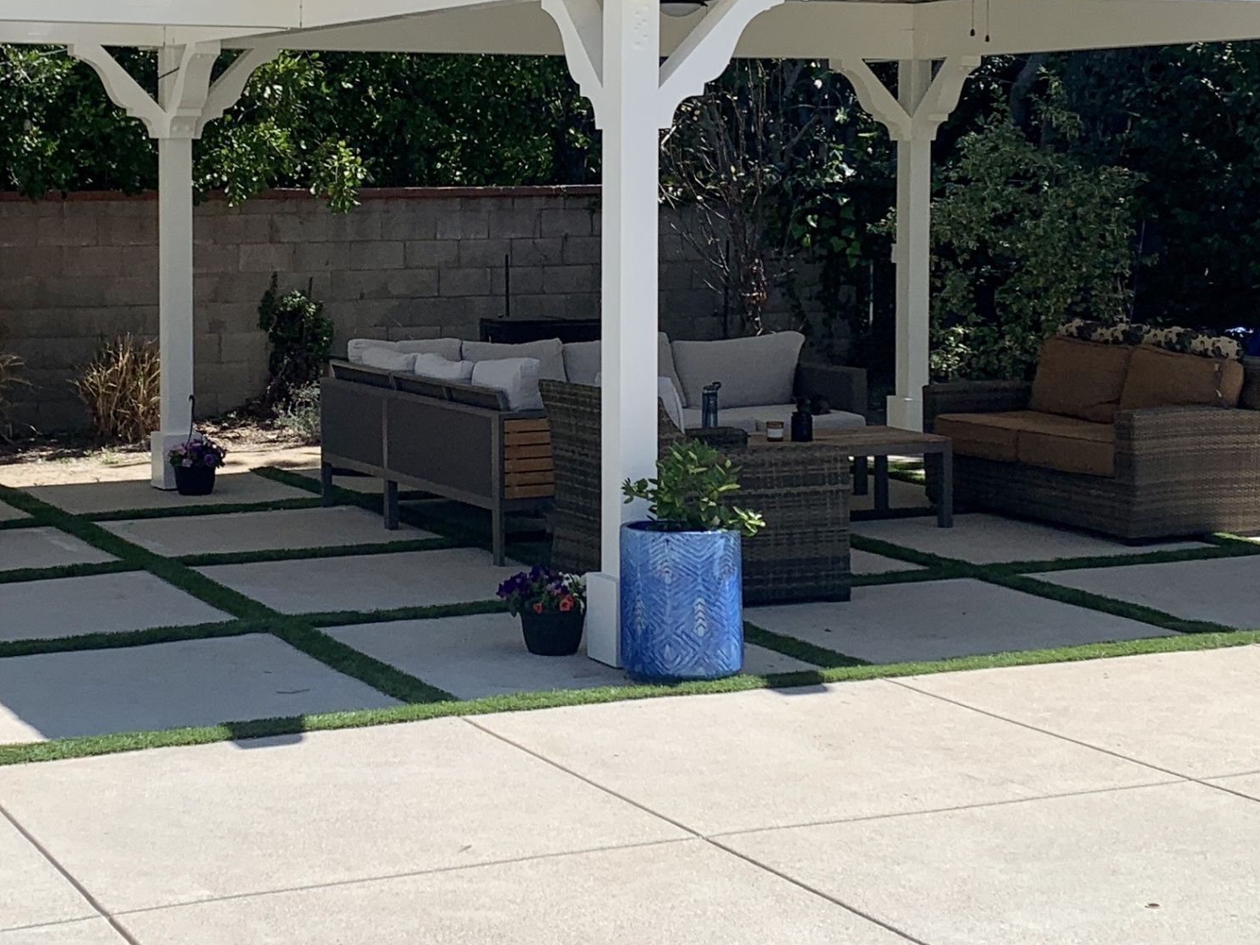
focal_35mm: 67
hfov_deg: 28.8
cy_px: 250
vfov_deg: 21.8
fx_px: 2439
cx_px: 441
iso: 25
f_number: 1.8
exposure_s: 1/2257
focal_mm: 4.25
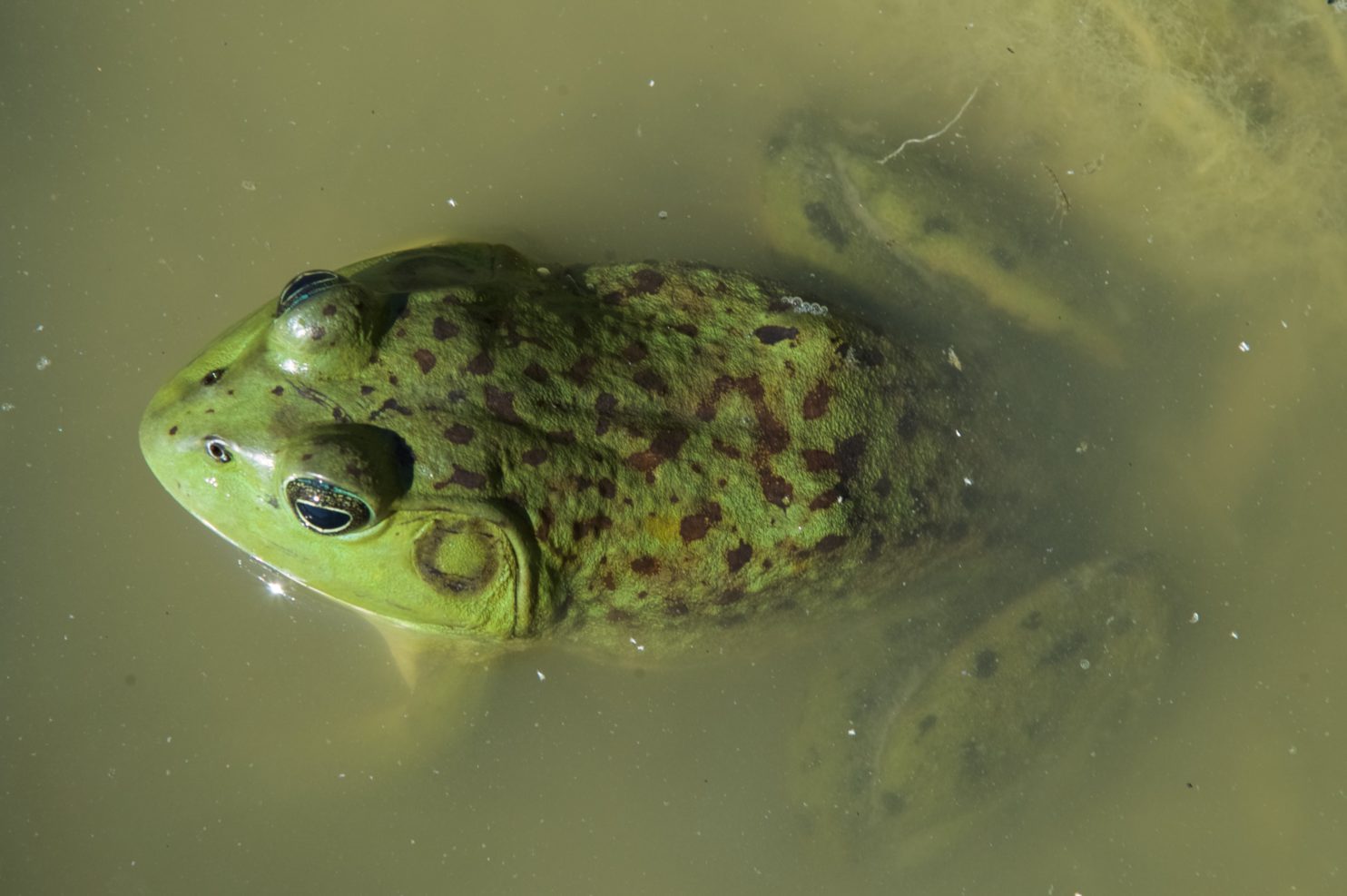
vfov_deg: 16.5
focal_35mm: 82
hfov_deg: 24.6
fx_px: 3084
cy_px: 448
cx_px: 674
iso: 200
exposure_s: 1/125
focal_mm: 55
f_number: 11
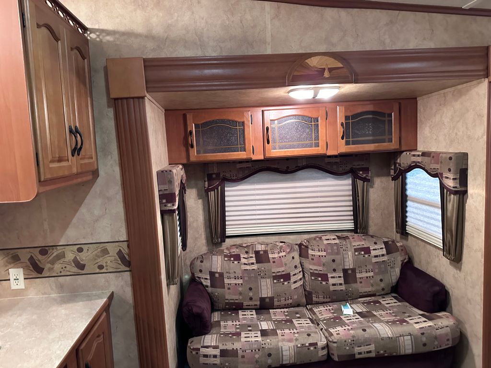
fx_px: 340
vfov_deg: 56.8
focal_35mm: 24
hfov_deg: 71.6
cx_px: 246
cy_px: 184
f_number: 1.78
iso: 800
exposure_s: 1/40
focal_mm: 6.86
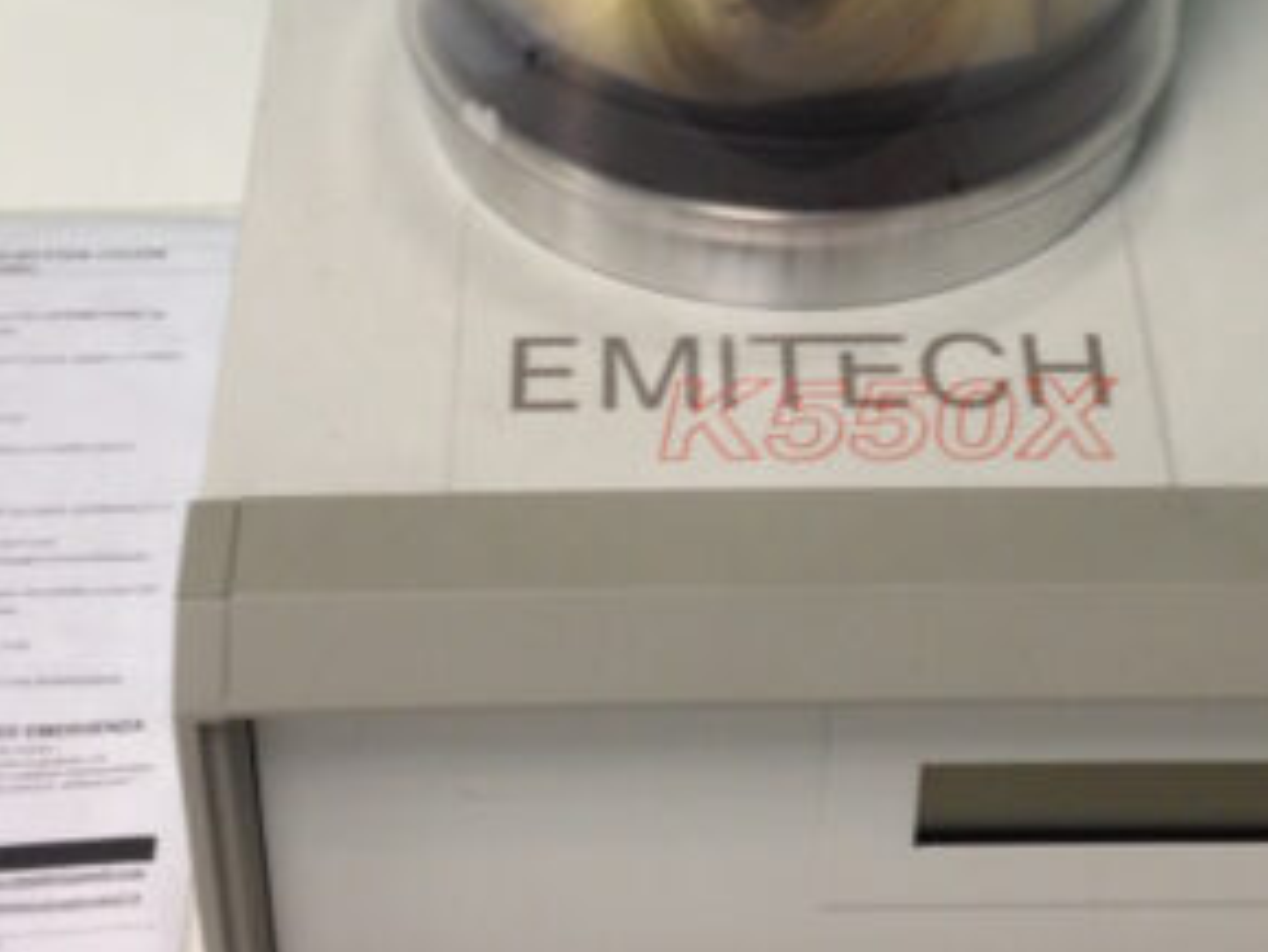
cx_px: 803
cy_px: 53
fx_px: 3408
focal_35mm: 93
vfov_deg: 15.7
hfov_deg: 21.0
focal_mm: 4.28
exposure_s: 1/20
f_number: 2.4
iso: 64
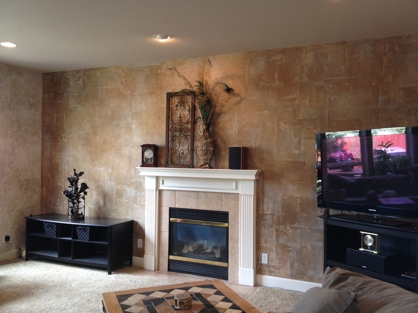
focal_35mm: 35
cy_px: 156
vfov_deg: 40.7
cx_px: 209
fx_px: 423
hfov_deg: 52.6
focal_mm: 4.28
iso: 64
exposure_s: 1/20
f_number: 2.4
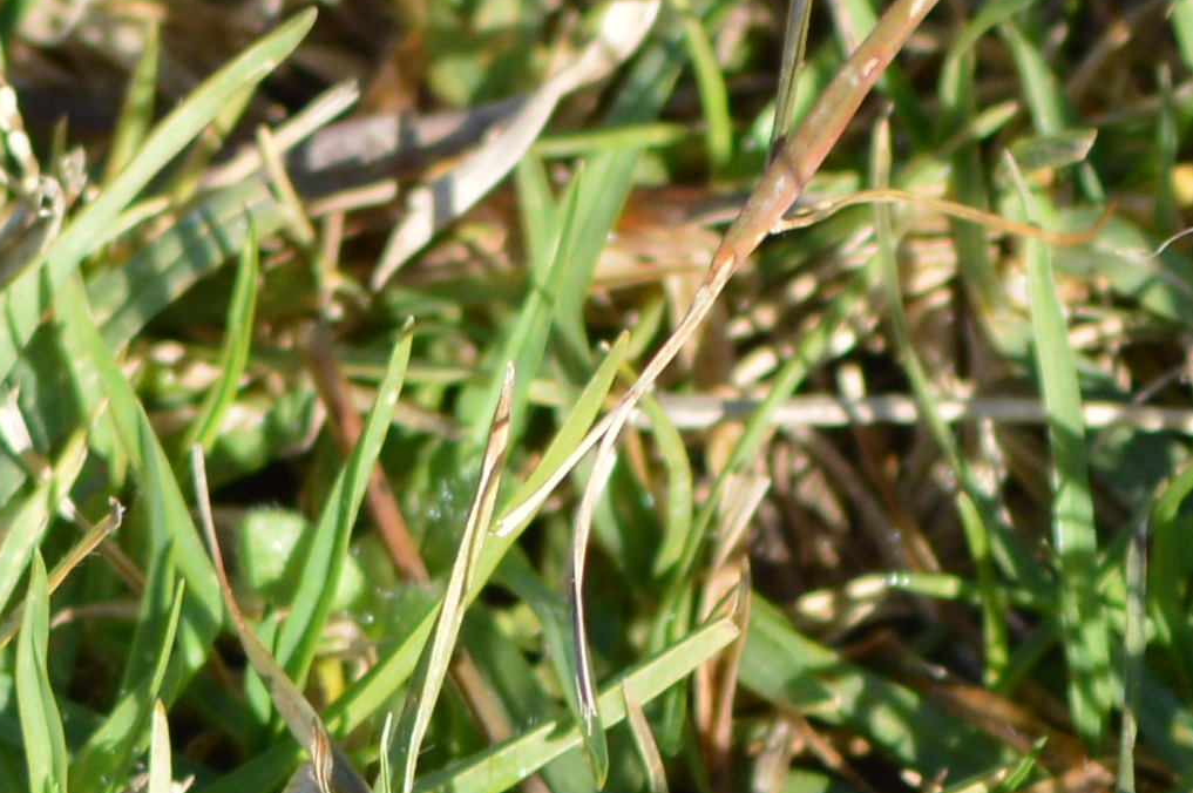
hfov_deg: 2.2
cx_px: 3491
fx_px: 30854
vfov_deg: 1.5
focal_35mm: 932
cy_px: -184
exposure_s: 1/500
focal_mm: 105
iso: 200
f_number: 5.6
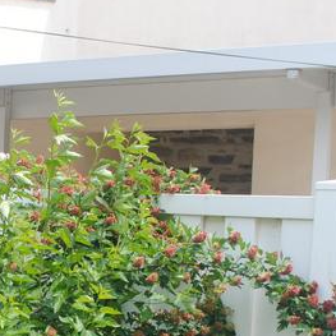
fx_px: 1065
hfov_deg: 17.3
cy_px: 291
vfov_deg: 17.7
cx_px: -40
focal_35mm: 97
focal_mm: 20
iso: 100
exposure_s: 1/125
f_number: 5.6
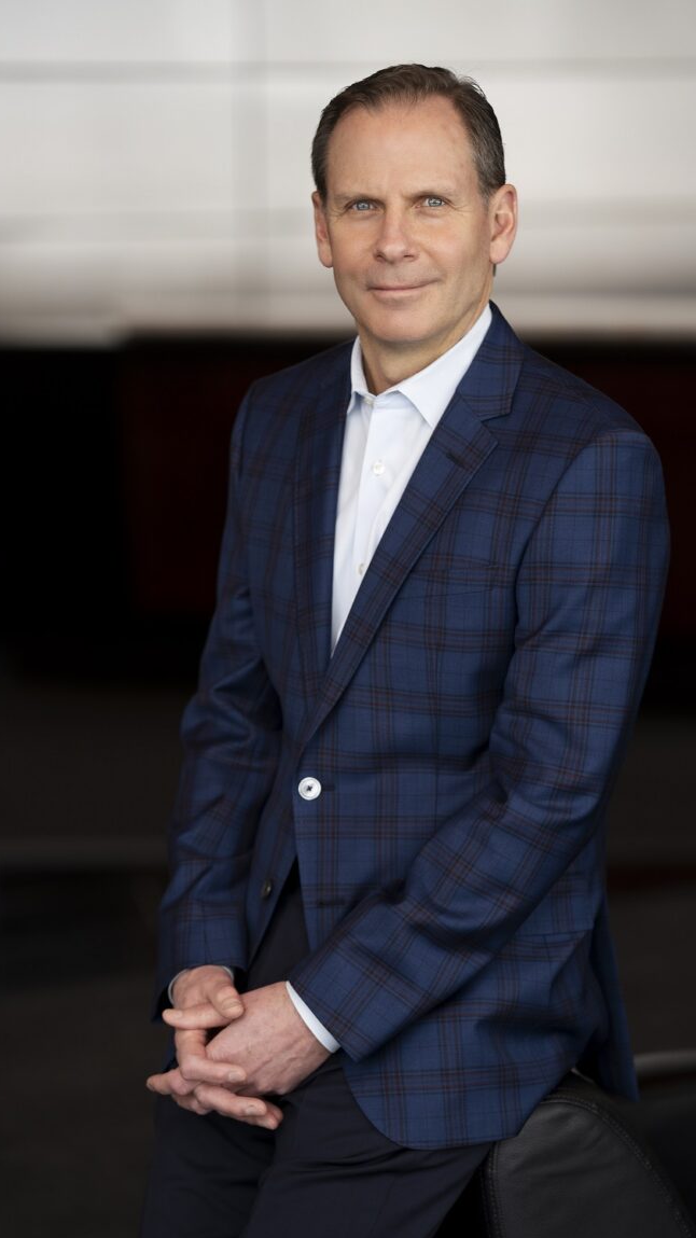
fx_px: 4825
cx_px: 351
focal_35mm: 147
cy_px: 620
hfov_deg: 8.3
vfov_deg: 14.6
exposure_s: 1/80
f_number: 3.2
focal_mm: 140
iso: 320
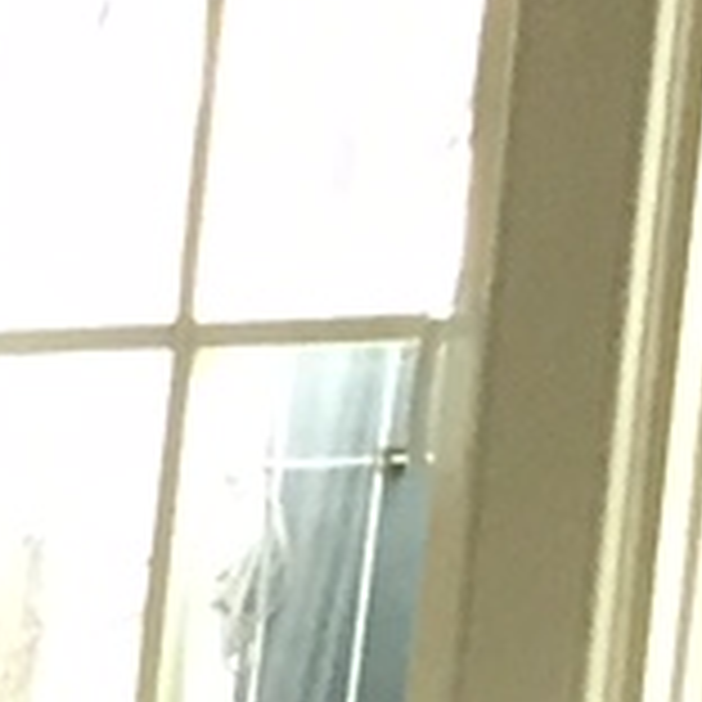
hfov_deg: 5.1
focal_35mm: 269
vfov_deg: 6.0
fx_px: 6172
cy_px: 2214
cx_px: -2871
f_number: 2.2
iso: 160
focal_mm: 4.15
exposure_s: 1/33
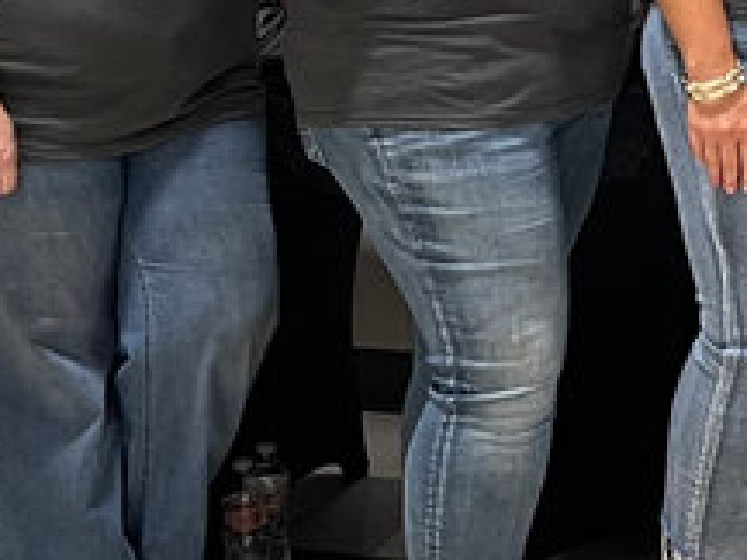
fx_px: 3000
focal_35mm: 139
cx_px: 725
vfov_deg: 10.1
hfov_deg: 14.0
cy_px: -430
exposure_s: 1/60
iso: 125
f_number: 1.6
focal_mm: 5.1
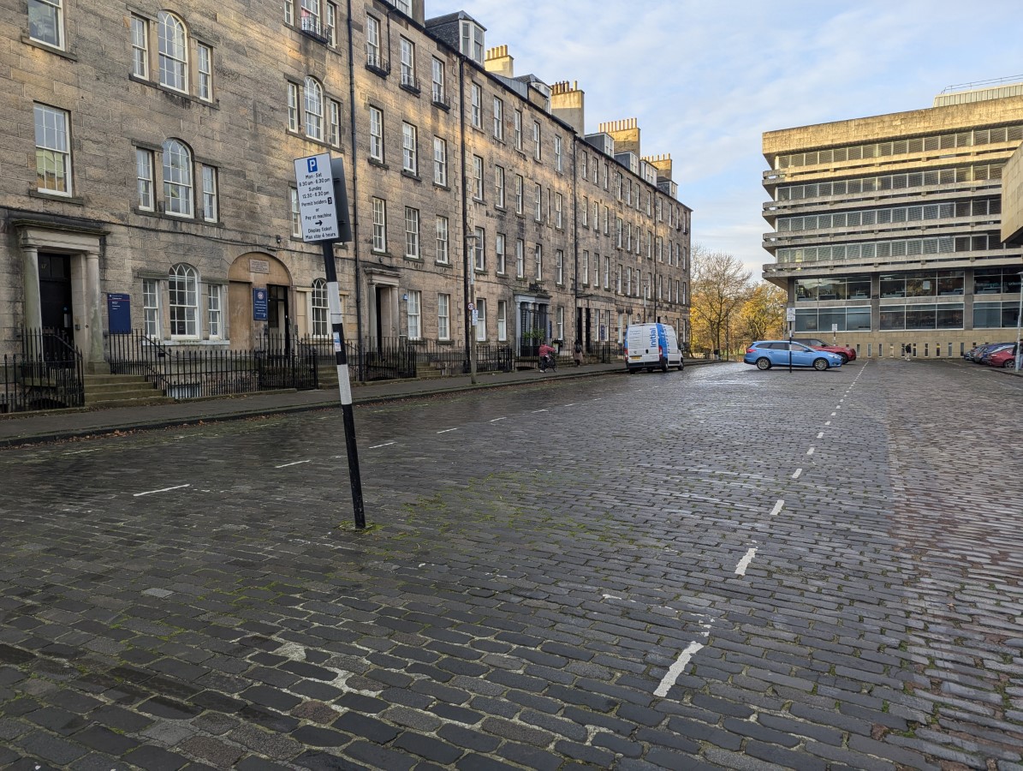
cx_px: 512
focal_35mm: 24
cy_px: 386
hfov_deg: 71.5
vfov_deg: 56.9
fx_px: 710
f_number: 1.85
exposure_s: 1/267
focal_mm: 6.81
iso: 46
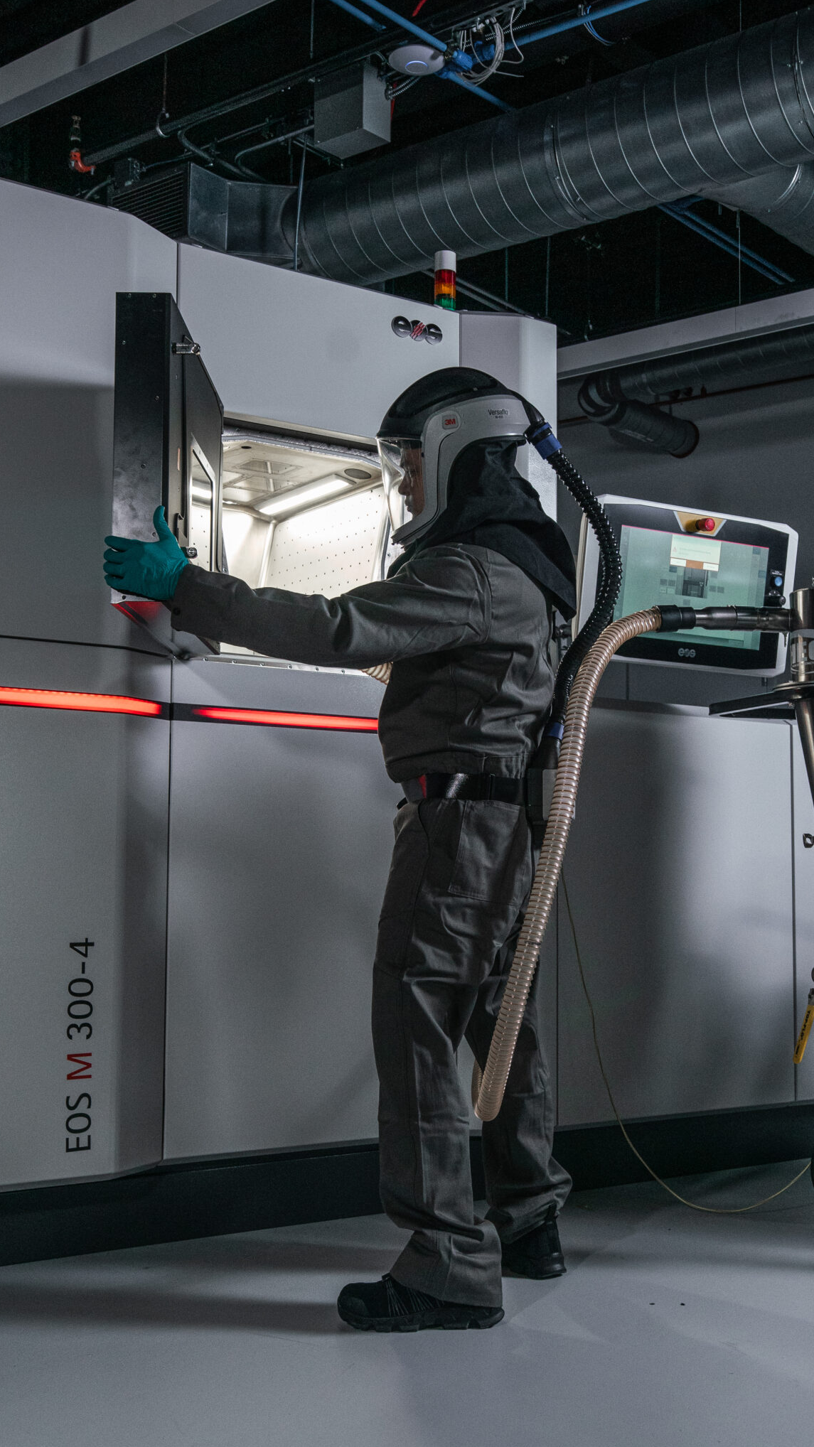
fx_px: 1497
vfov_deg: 51.6
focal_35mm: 39
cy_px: 726
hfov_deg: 30.4
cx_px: 435
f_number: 5.6
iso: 1600
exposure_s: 1/200
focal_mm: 25
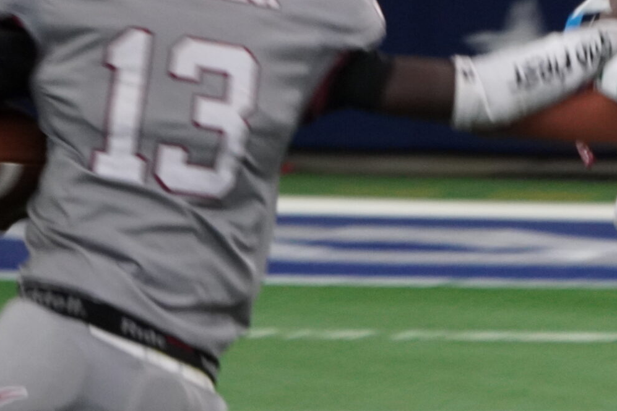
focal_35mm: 524
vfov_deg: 2.6
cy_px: 378
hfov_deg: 3.9
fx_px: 8981
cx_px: 686
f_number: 5.6
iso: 2000
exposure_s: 1/125
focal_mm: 136
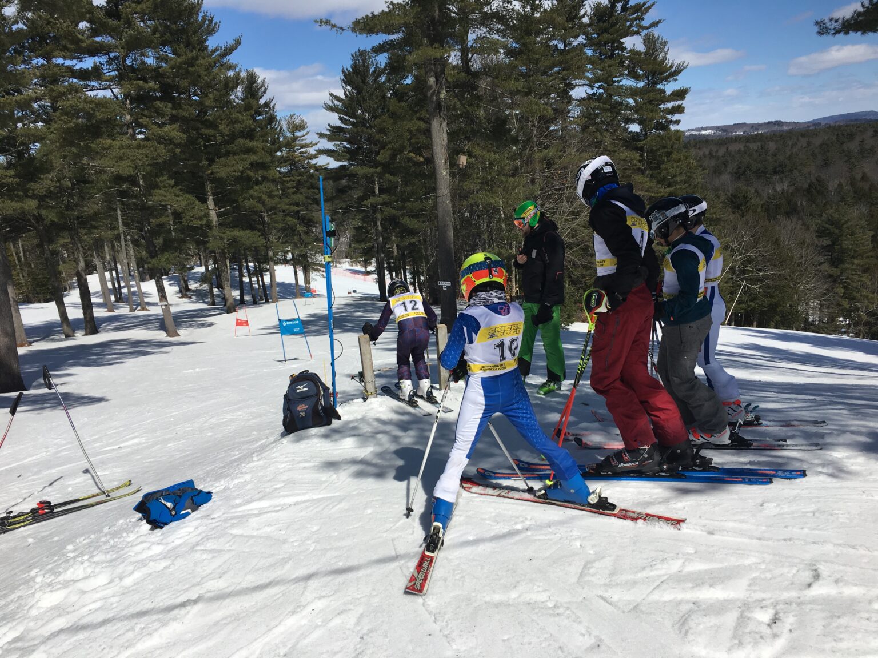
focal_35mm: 29
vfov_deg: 48.2
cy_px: 329
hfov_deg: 61.7
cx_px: 439
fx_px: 736
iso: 25
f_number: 2.2
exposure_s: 1/3663
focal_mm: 4.15
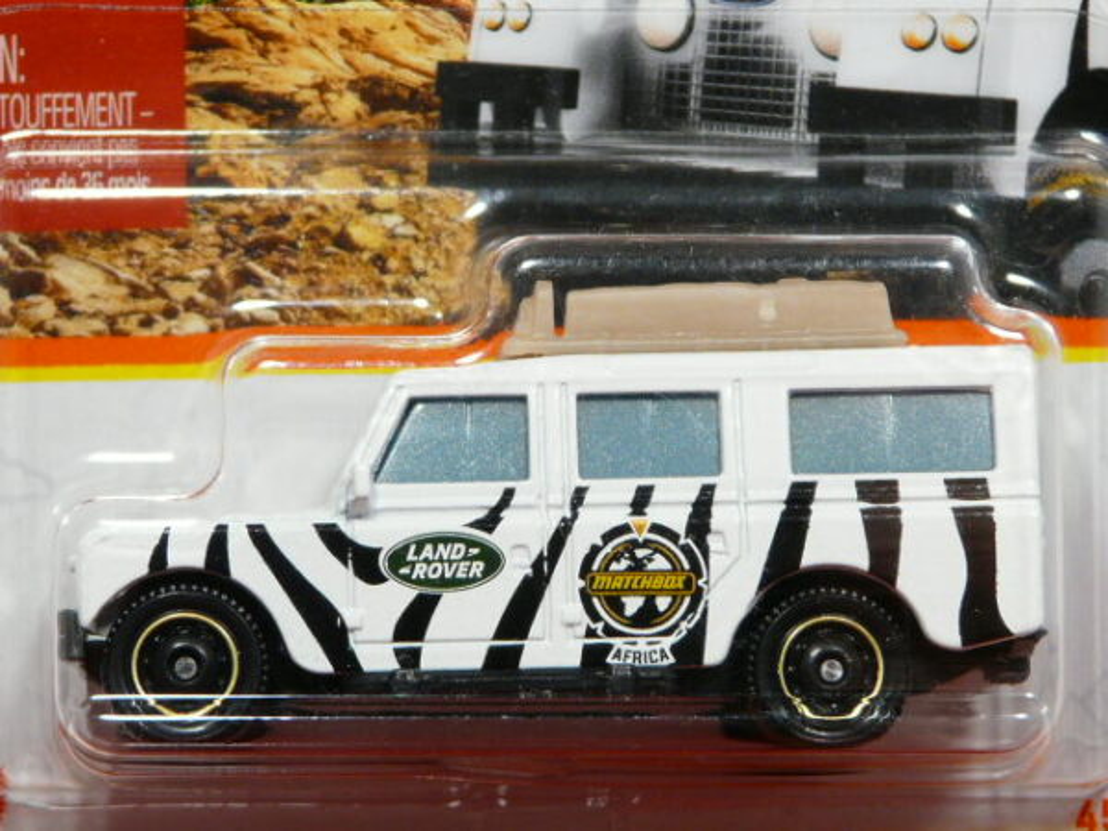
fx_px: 5313
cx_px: 554
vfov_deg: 8.9
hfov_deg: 11.9
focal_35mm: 166
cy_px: 416
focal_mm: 17
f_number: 3.6
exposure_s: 1/50
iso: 160
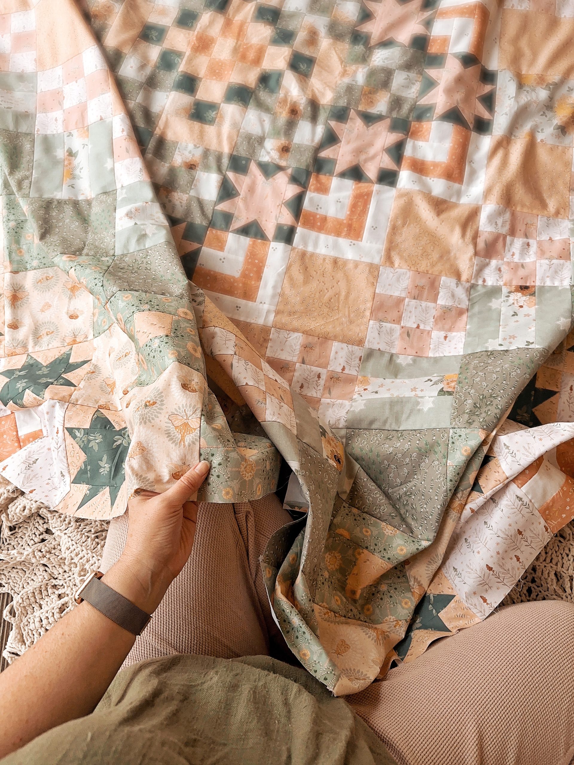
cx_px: 287
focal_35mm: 24
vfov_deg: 71.6
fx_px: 531
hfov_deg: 56.8
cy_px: 382
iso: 80
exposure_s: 1/594
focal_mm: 6.86
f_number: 1.78
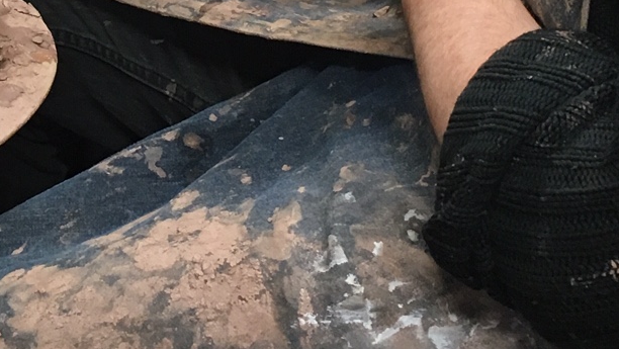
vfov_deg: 11.2
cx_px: 64
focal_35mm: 104
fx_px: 1708
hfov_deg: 20.1
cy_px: -160
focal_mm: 4.15
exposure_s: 1/33
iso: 125
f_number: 2.2
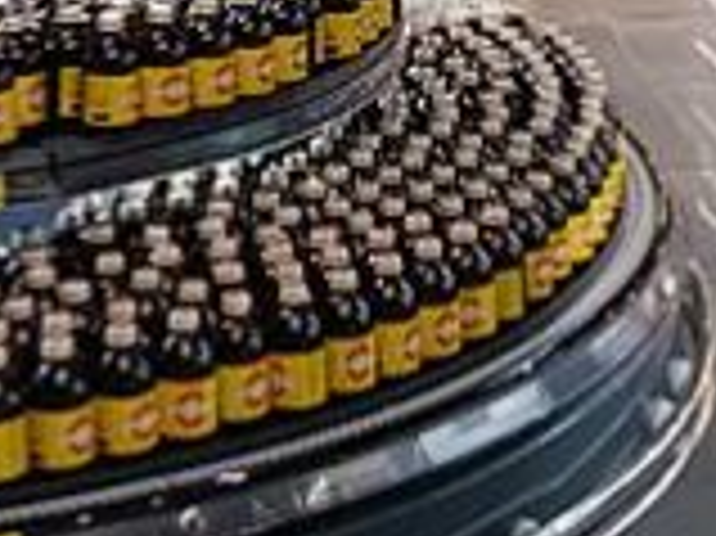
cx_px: 383
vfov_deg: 12.0
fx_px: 2356
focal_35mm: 114
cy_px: -414
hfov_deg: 17.3
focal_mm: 4.3
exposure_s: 1/50
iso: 80
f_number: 1.7
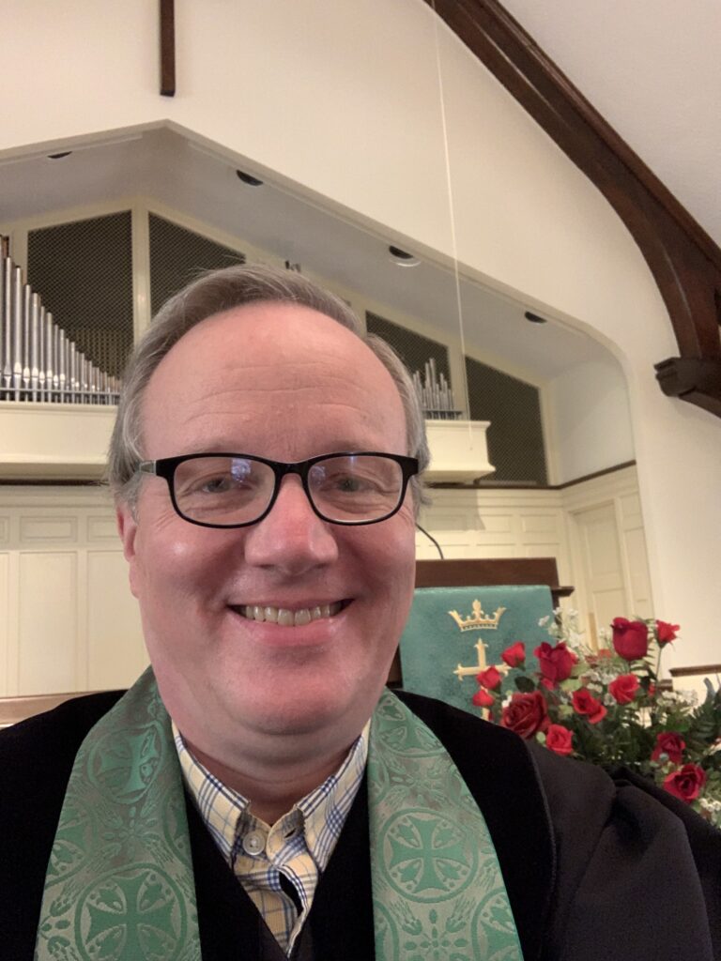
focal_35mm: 32
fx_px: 889
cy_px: 480
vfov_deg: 56.8
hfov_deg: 44.2
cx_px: 360
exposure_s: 1/30
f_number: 2.2
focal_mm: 2.87
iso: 320
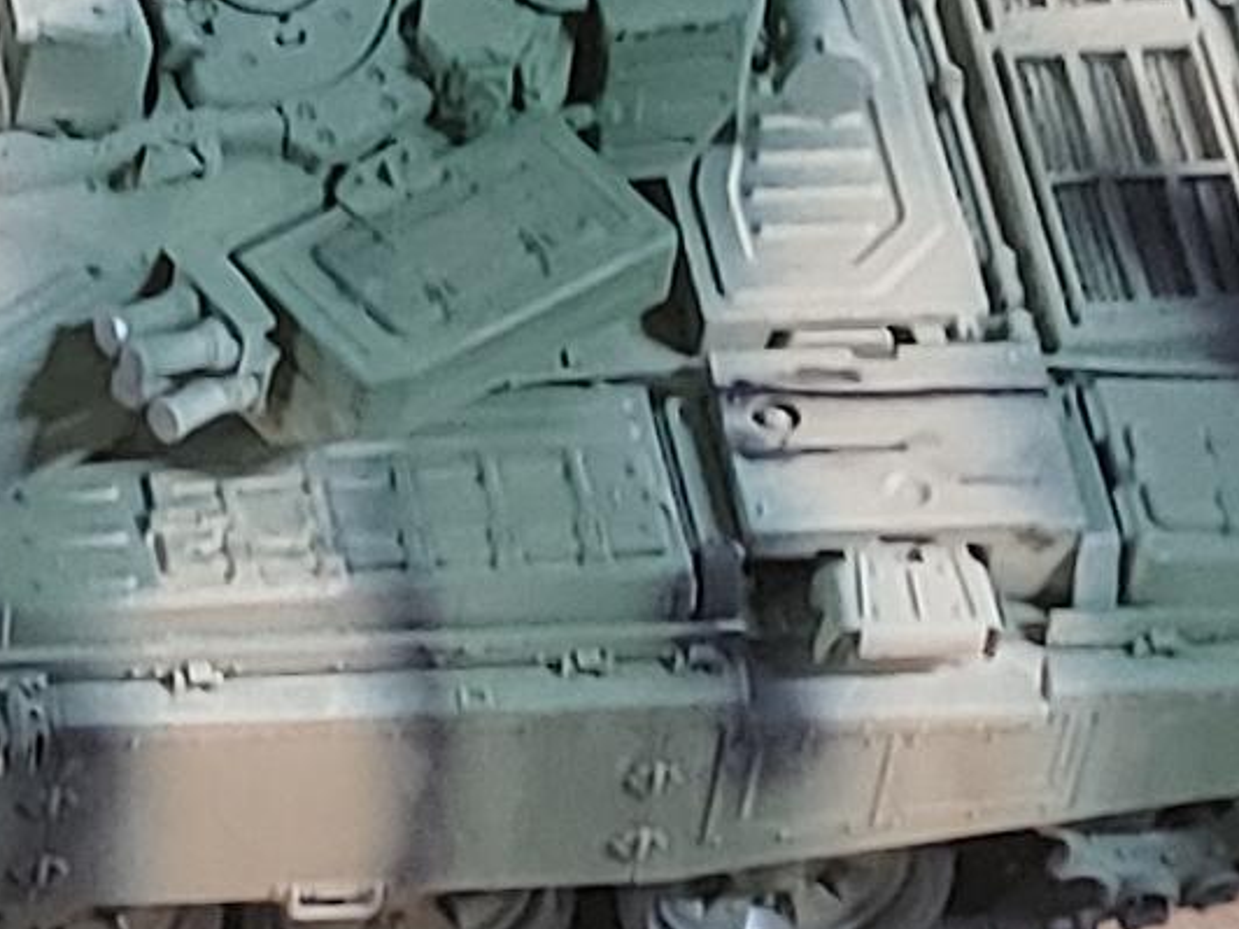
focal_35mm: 243
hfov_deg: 8.1
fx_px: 8698
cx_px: 168
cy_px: 473
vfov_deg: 6.1
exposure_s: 1/17
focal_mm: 4.36
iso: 300
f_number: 1.8
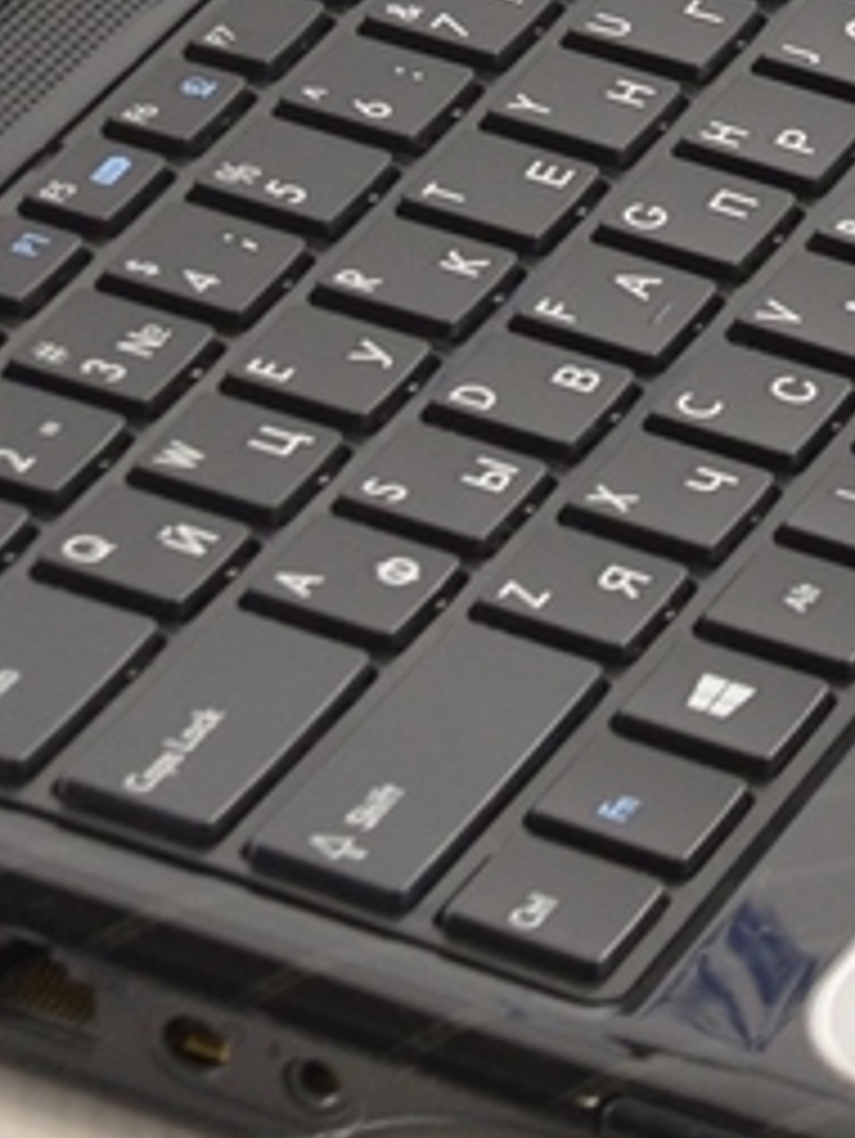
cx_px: 472
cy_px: -567
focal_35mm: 296
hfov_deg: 5.0
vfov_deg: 6.6
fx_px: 9740
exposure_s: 1/30
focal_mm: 32
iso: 400
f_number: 5.6
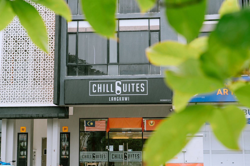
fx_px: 486
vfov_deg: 19.4
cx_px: 125
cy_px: 83
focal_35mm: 70
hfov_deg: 28.9
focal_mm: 70
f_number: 5.6
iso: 200
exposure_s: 1/100
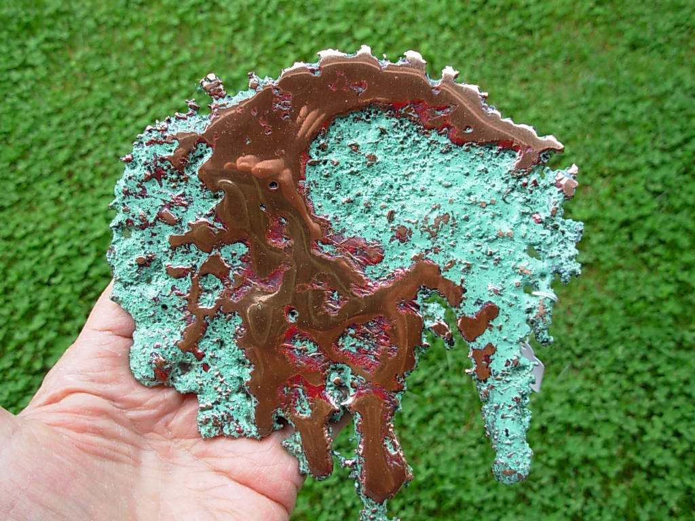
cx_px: 348
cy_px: 260
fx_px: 763
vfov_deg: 37.7
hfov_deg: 49.0
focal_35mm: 38
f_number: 2.9
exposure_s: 1/58.7
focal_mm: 6.3
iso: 50
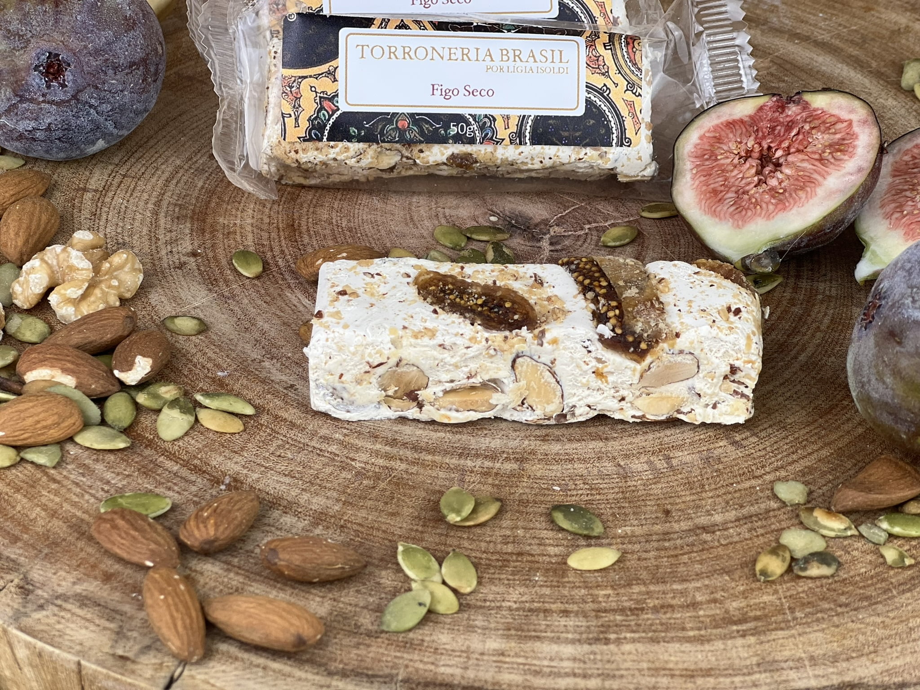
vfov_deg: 19.1
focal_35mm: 77
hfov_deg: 25.3
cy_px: 345
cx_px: 460
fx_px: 2046
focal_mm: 9
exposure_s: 1/120
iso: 40
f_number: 2.8
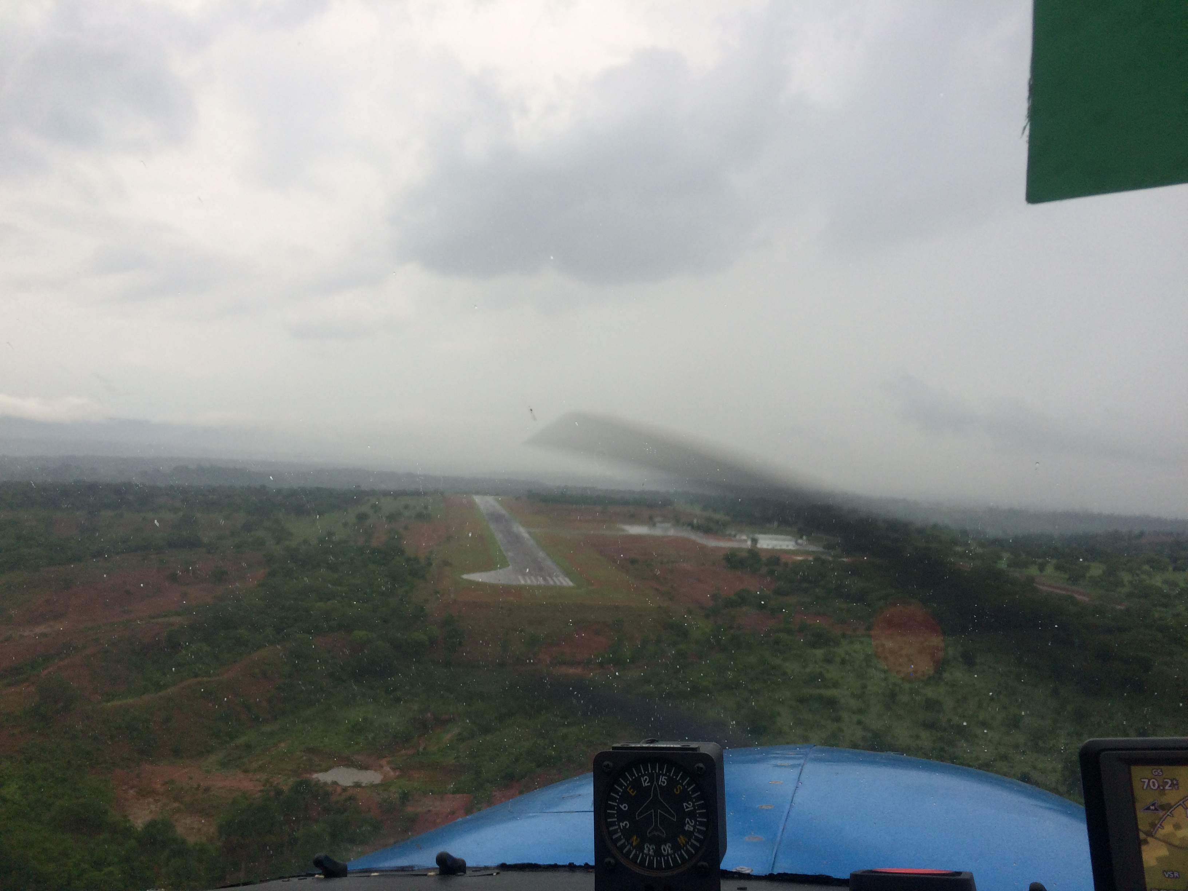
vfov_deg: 48.2
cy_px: 446
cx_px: 594
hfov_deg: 61.7
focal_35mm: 29
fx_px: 995
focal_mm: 4.15
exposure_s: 1/533
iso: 32
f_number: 2.2
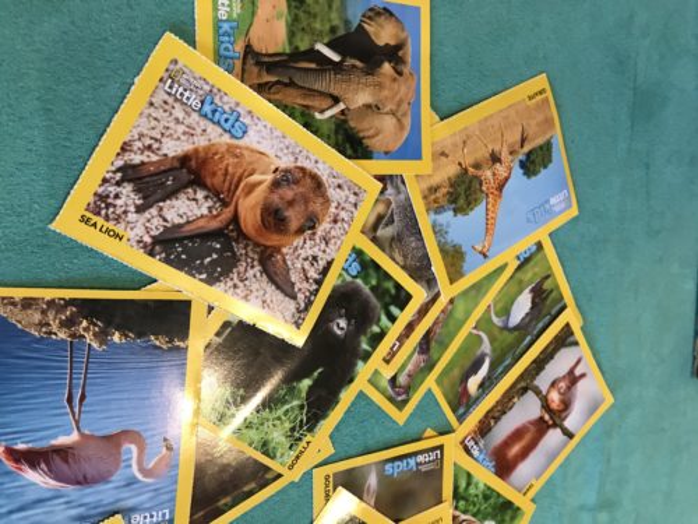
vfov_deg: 49.7
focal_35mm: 28
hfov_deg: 63.4
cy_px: 262
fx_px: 565
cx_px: 349
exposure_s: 1/13
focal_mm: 3.99
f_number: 1.8
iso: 100
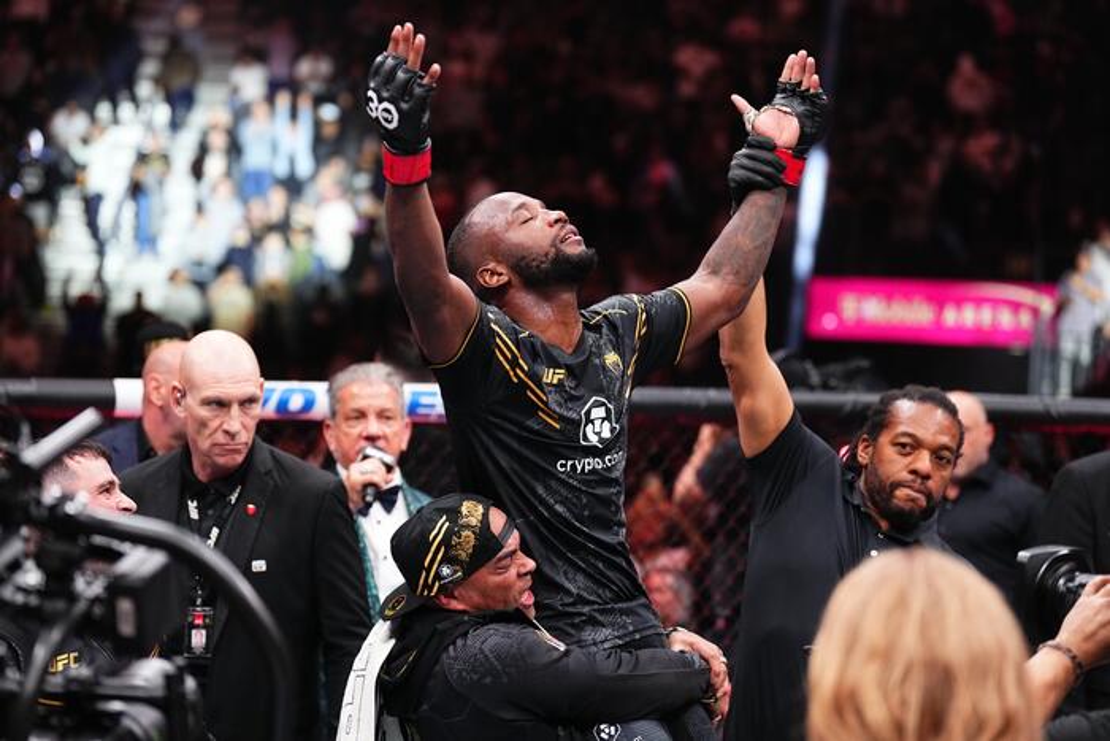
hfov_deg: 21.2
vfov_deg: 14.3
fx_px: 2960
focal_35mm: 96
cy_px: 370
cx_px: 555
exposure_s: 1/1600
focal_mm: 96
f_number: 2.8
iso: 3200
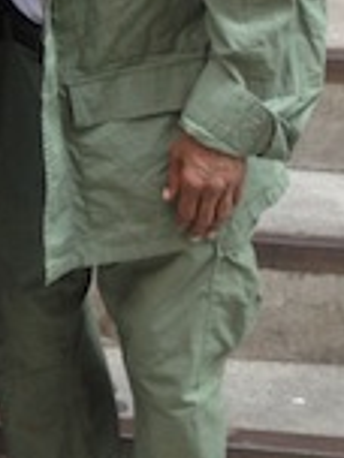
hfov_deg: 11.8
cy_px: 29
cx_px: -84
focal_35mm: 123
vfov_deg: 15.8
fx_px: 1630
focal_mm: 4.28
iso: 50
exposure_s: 1/60
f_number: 2.4
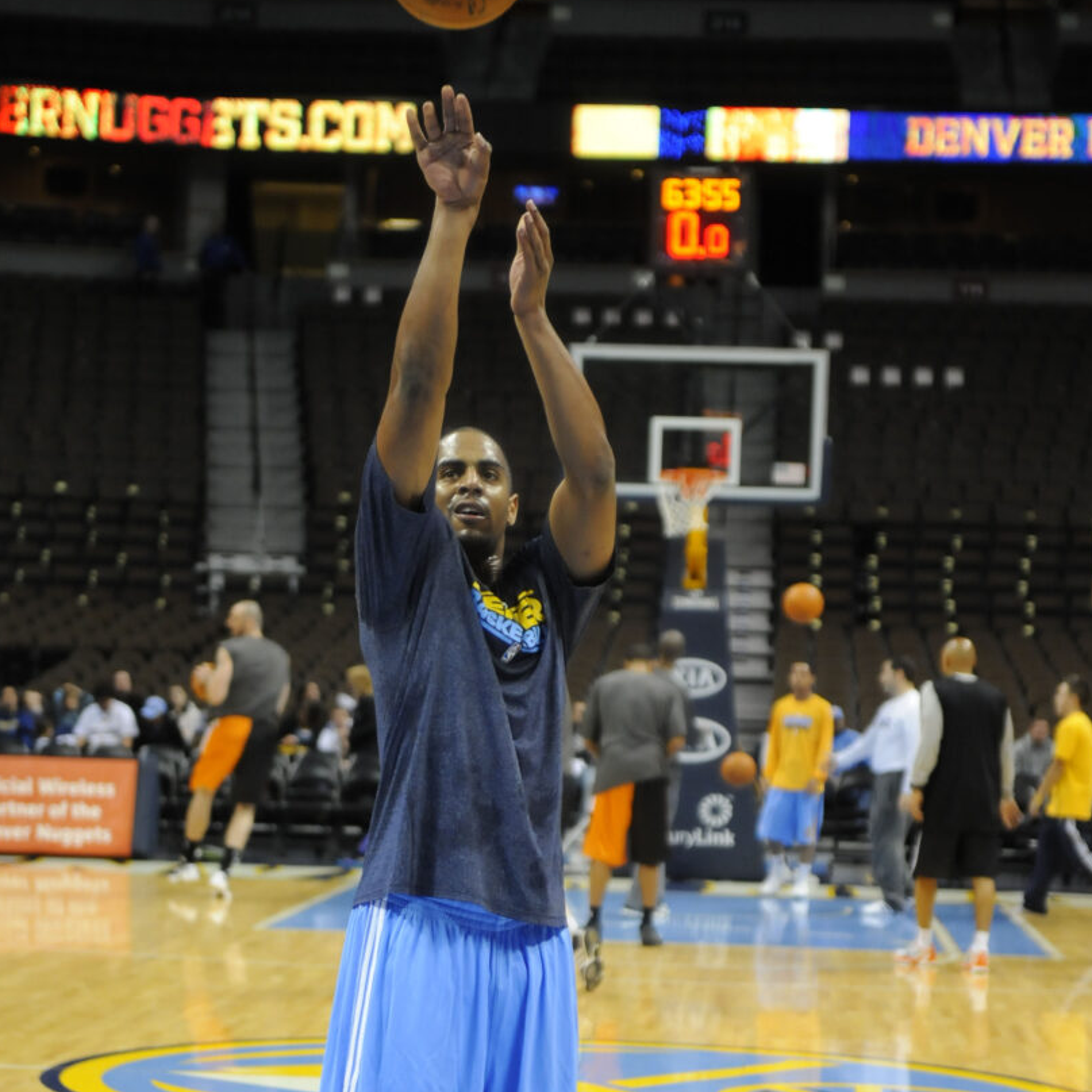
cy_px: 769
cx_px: 460
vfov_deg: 15.4
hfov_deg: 15.4
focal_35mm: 113
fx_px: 4033
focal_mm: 70
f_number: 2.8
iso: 2500
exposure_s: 1/800
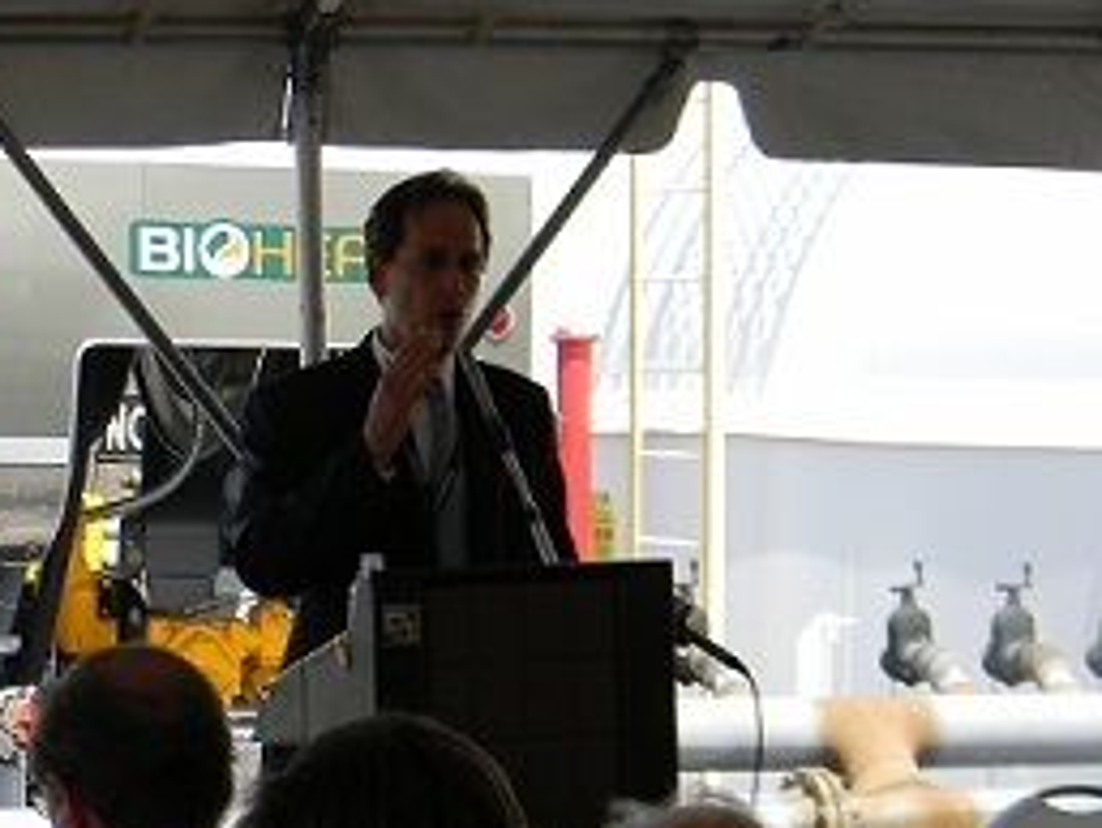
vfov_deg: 8.0
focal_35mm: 186
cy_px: 579
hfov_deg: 10.5
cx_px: -124
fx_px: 5924
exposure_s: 1/266
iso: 80
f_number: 4.5
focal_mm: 15.1
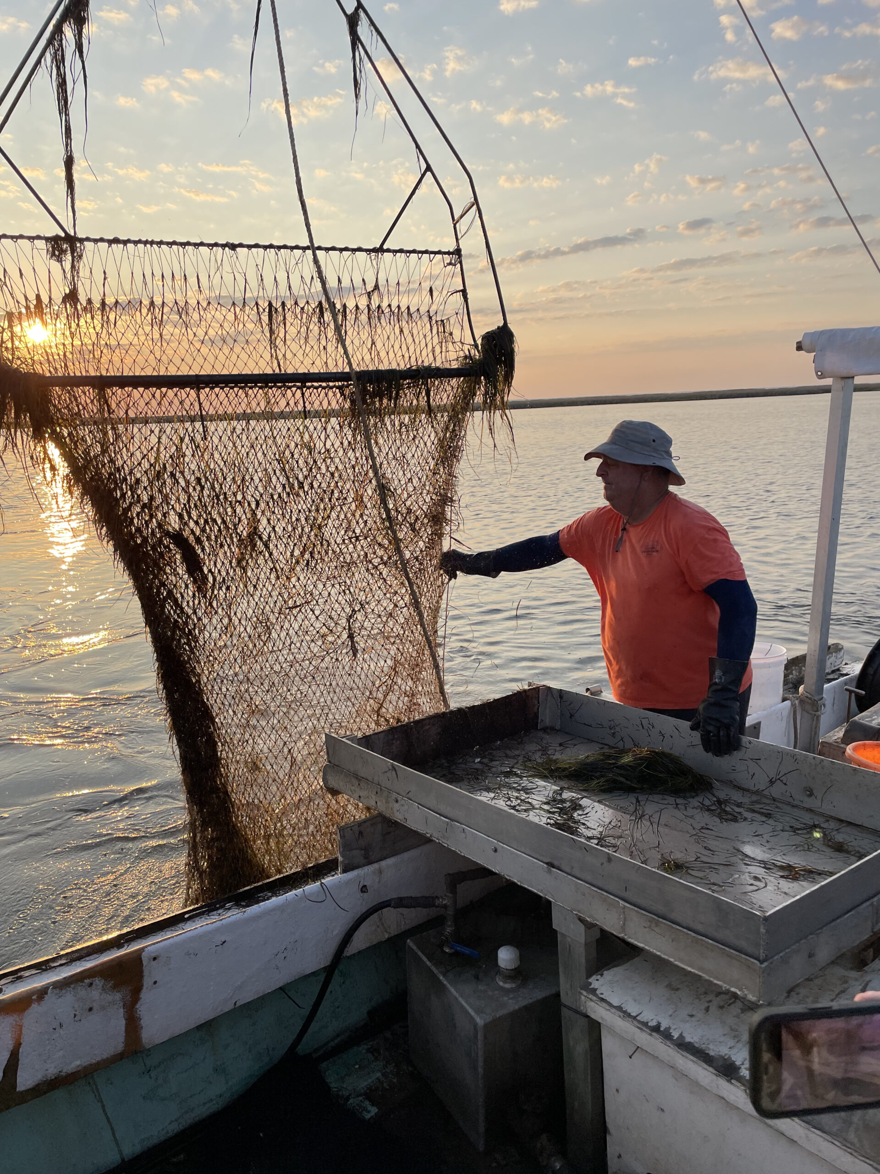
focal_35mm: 26
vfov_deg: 67.3
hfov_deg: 53.1
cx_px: 440
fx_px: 881
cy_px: 587
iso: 32
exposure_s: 1/1435
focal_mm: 4.2
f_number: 1.6
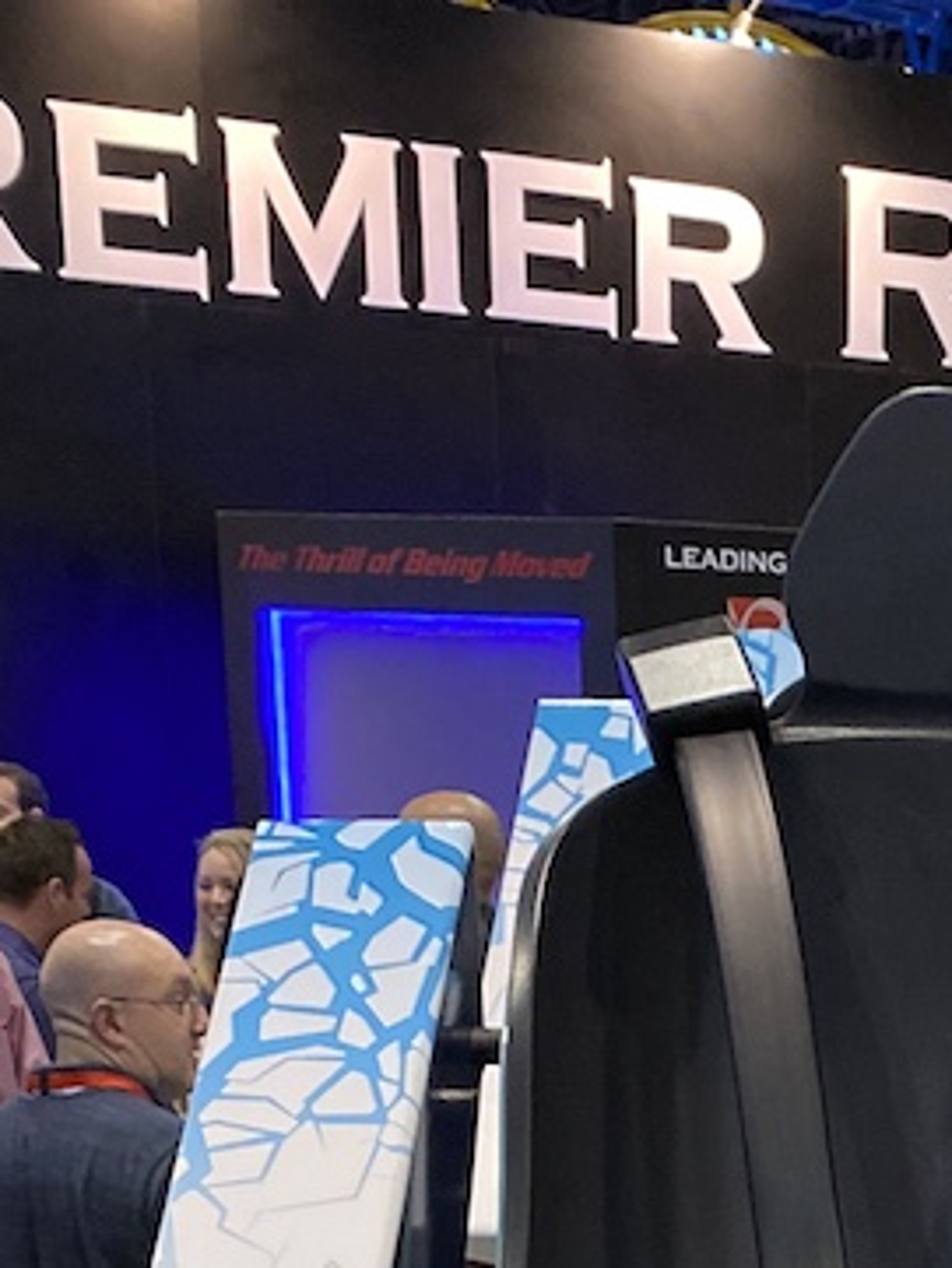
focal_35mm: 94
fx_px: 3445
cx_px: 1272
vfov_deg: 17.7
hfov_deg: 15.0
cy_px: 2120
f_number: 1.8
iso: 250
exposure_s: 1/60
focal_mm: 4.25
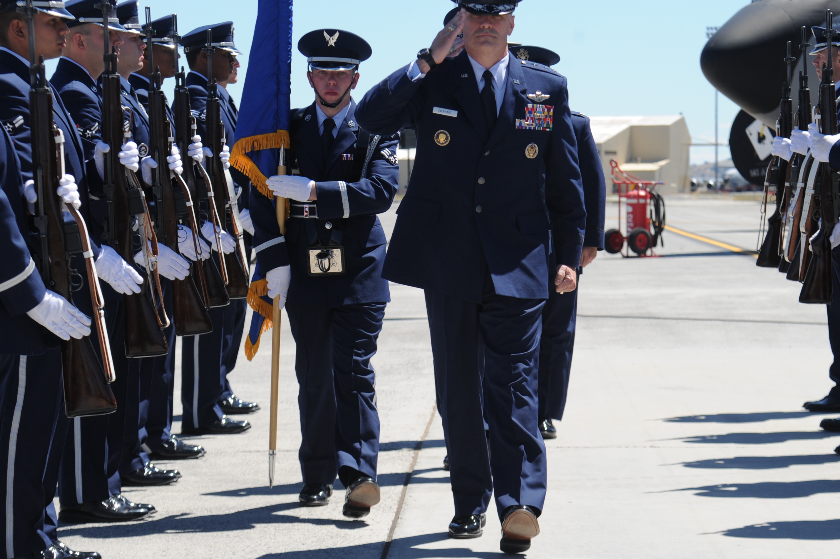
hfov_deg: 15.0
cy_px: 183
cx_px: 508
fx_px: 3195
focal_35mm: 137
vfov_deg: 10.0
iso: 400
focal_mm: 92
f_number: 6.3
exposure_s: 1/1000
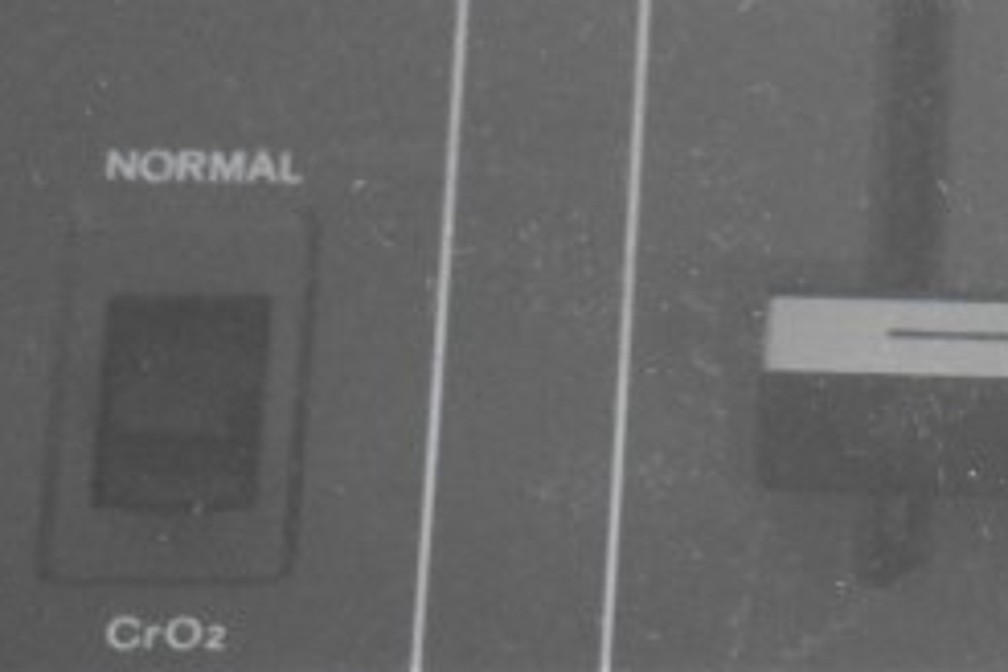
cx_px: 2008
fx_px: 9211
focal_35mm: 329
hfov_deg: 6.1
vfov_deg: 4.2
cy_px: 426
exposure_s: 1/60
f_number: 4.8
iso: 3200
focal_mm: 36
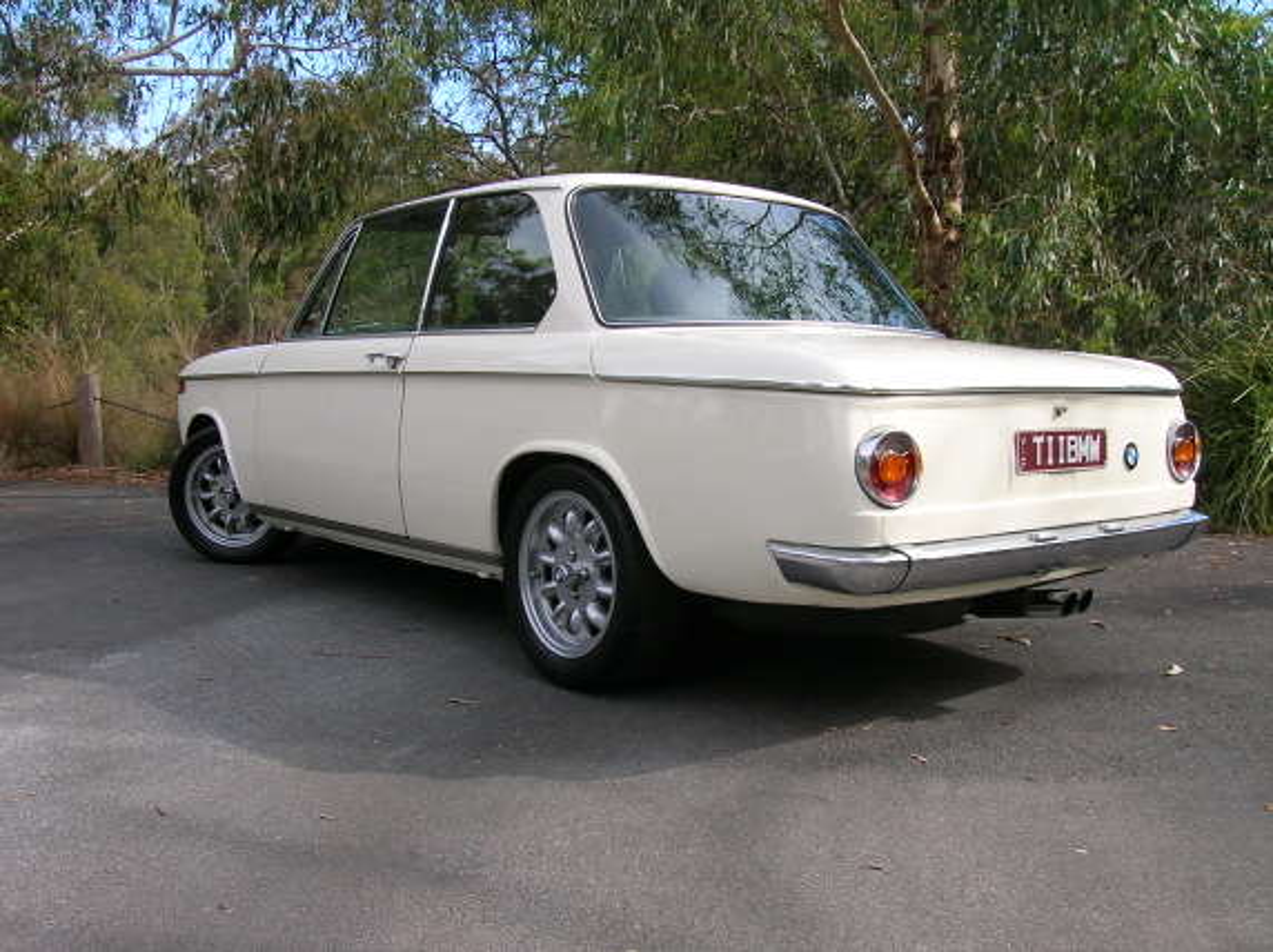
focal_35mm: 34
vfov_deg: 41.7
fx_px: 1249
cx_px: 636
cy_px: 476
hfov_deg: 54.0
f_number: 4.9
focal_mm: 5.7
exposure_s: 1/187
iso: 50
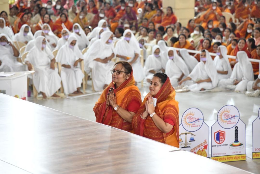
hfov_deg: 17.1
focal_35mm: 120
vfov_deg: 11.4
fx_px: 867
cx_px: 130
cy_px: 87
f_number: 4.5
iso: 2000
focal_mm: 120
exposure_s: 1/250
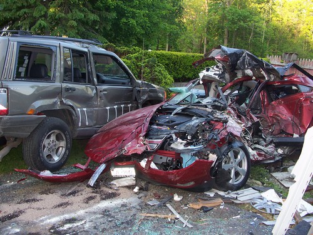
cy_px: 118
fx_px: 316
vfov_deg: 40.7
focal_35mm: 35
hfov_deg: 52.6
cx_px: 156
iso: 80
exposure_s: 1/60
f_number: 2.8
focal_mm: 6
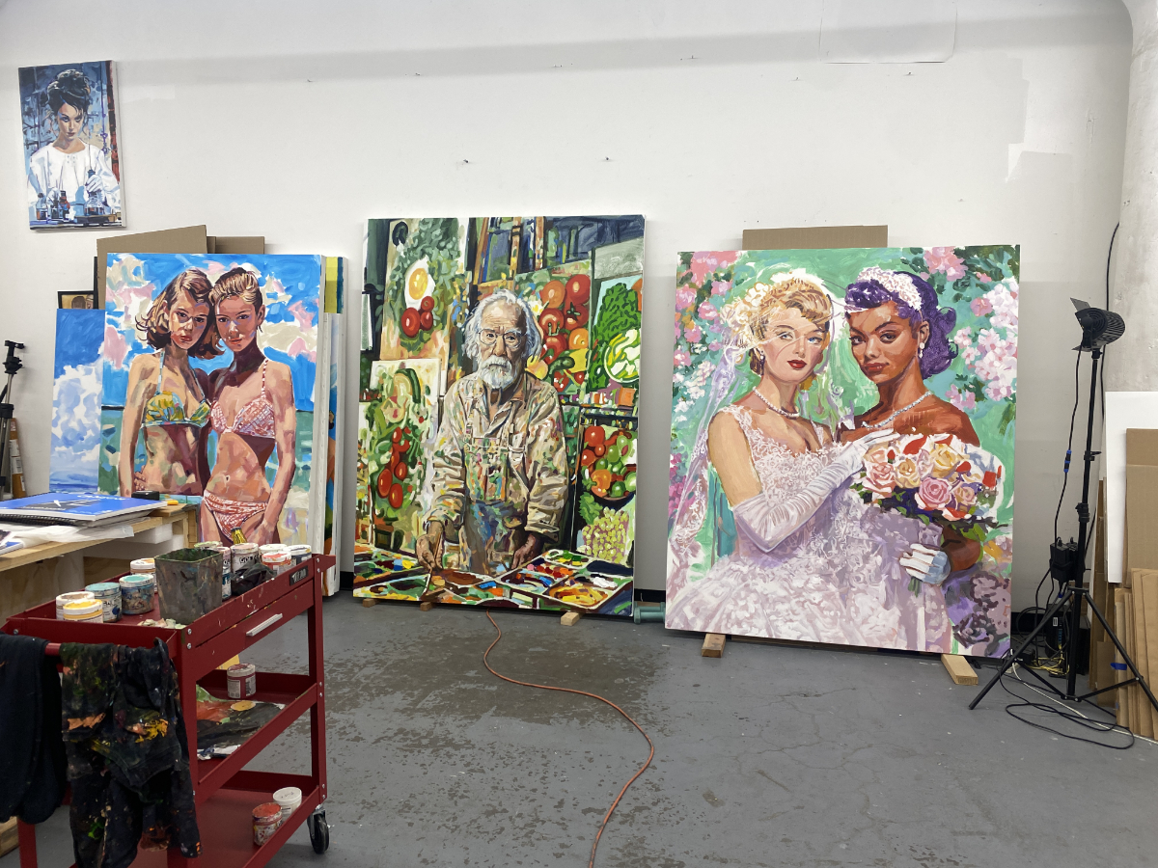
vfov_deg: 53.1
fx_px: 870
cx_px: 579
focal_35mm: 26
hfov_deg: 67.3
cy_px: 434
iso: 80
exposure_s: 1/120
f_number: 1.8
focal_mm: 4.2
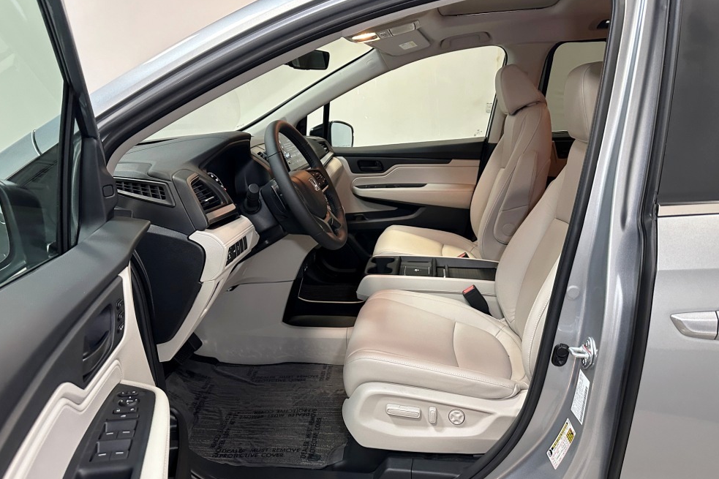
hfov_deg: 69.4
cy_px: 247
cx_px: 369
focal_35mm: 26
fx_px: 519
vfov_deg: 49.5
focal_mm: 6.86
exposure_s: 1/60
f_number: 1.78
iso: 500
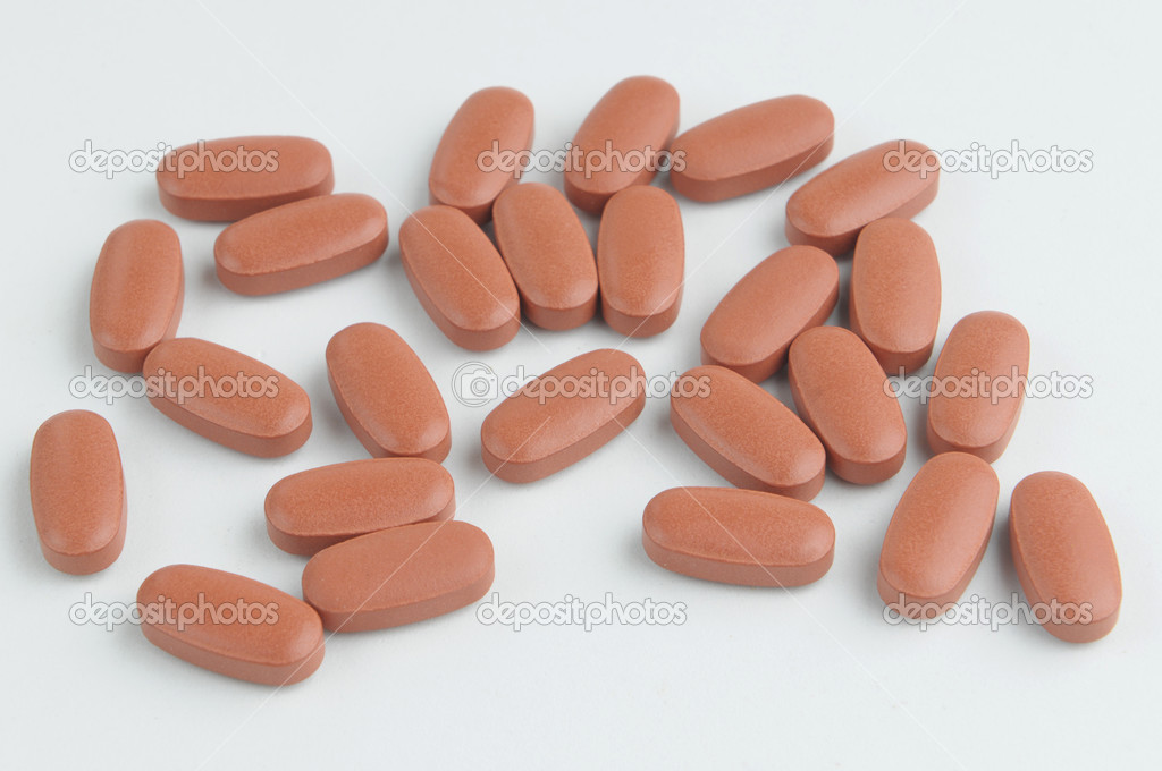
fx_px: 3385
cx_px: 581
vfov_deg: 13.0
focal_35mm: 105
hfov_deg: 19.5
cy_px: 386
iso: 200
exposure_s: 1/125
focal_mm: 70
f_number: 13
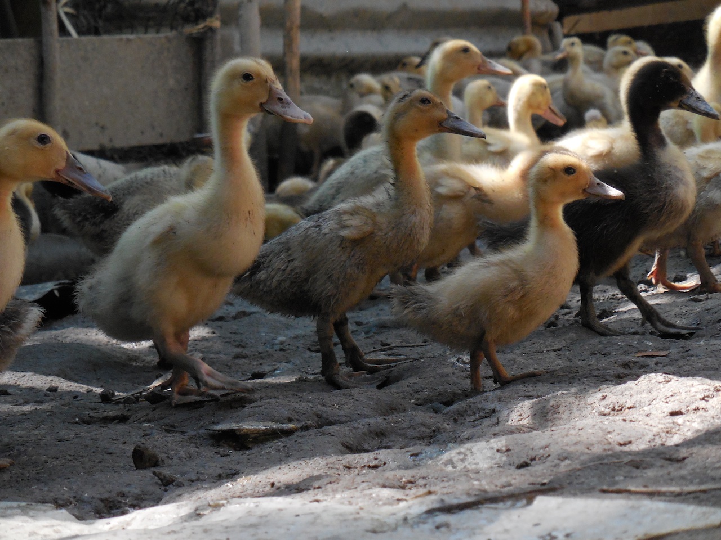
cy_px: 270
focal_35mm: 130
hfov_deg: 15.2
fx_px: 2708
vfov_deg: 11.4
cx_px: 360
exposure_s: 1/250
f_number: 5.3
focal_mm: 23.4
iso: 500
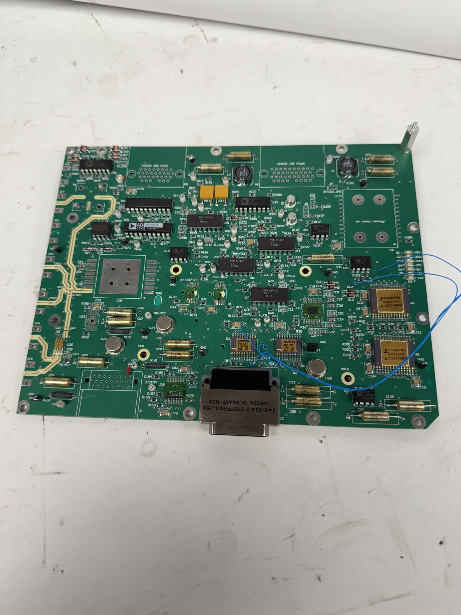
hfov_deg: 56.8
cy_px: 308
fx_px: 426
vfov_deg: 71.6
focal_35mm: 24
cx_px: 230
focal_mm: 6.76
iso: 100
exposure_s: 1/120
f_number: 1.78
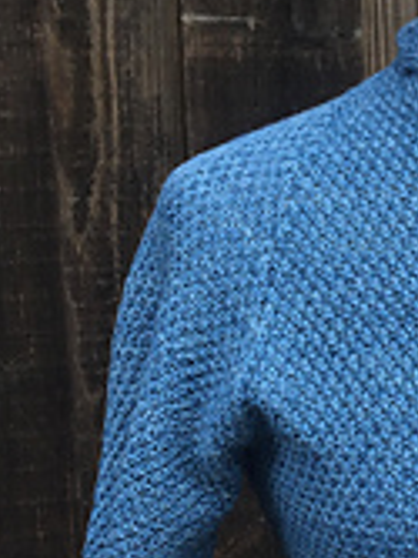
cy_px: 408
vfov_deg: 22.3
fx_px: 1403
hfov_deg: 16.5
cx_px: 450
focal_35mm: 87
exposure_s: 1/120
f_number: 2.2
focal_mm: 4.15
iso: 32
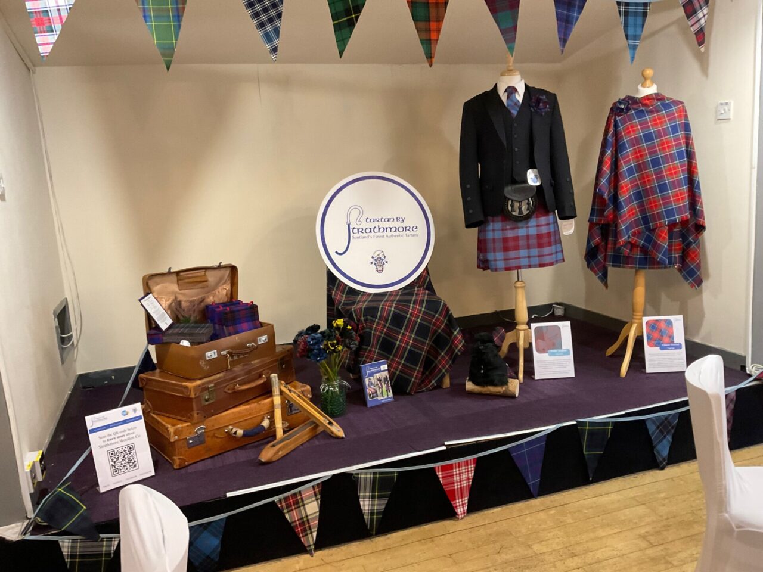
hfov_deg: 61.7
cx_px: 382
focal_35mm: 29
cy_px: 286
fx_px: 639
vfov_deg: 48.2
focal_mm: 3
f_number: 1.8
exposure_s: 1/33
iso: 320
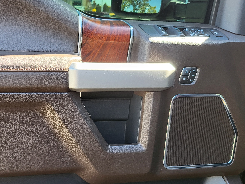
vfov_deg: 32.6
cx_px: 59
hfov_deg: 41.6
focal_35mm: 44
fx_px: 311
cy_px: 125
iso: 100
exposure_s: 1/120
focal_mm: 5.4
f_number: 1.8
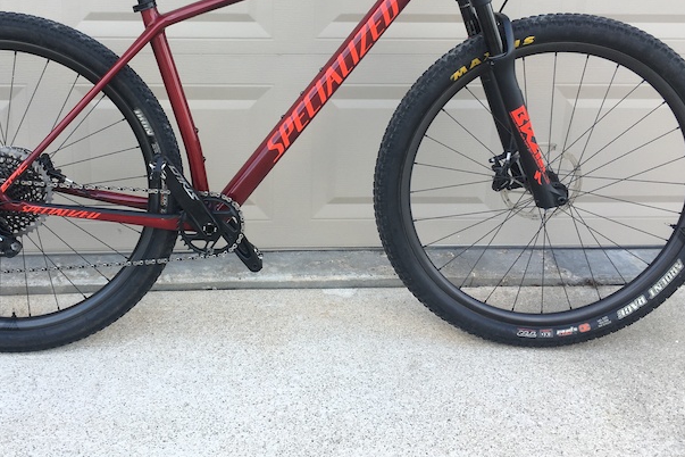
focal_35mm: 40
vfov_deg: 32.9
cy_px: 130
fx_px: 761
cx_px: 266
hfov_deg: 48.1
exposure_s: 1/129
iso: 25
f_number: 2.2
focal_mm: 4.15
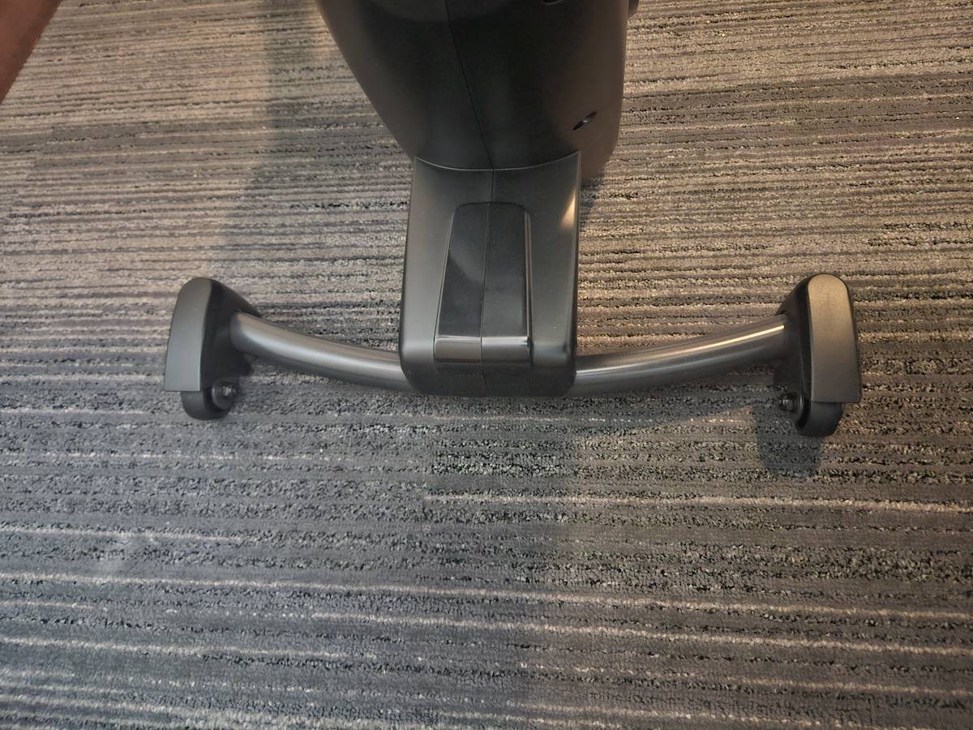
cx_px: 486
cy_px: 365
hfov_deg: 73.9
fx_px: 646
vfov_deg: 58.9
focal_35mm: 23
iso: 1600
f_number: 1.8
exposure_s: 1/12
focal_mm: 5.4
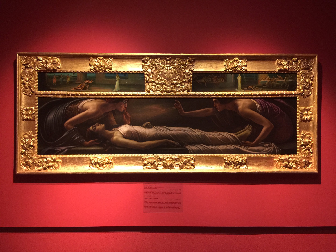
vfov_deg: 48.2
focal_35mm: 29
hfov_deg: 61.7
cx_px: 168
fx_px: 281
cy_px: 126
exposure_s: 1/8
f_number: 2.2
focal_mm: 4.15
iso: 125
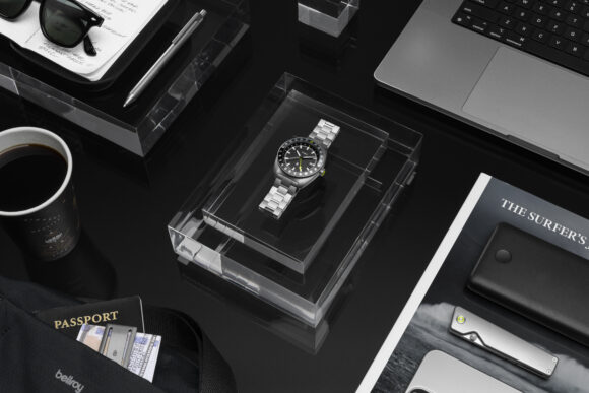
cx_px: 294
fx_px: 818
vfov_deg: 27.0
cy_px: 196
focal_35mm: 50
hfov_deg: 39.6
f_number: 20
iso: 100
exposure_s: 1/125
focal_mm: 50
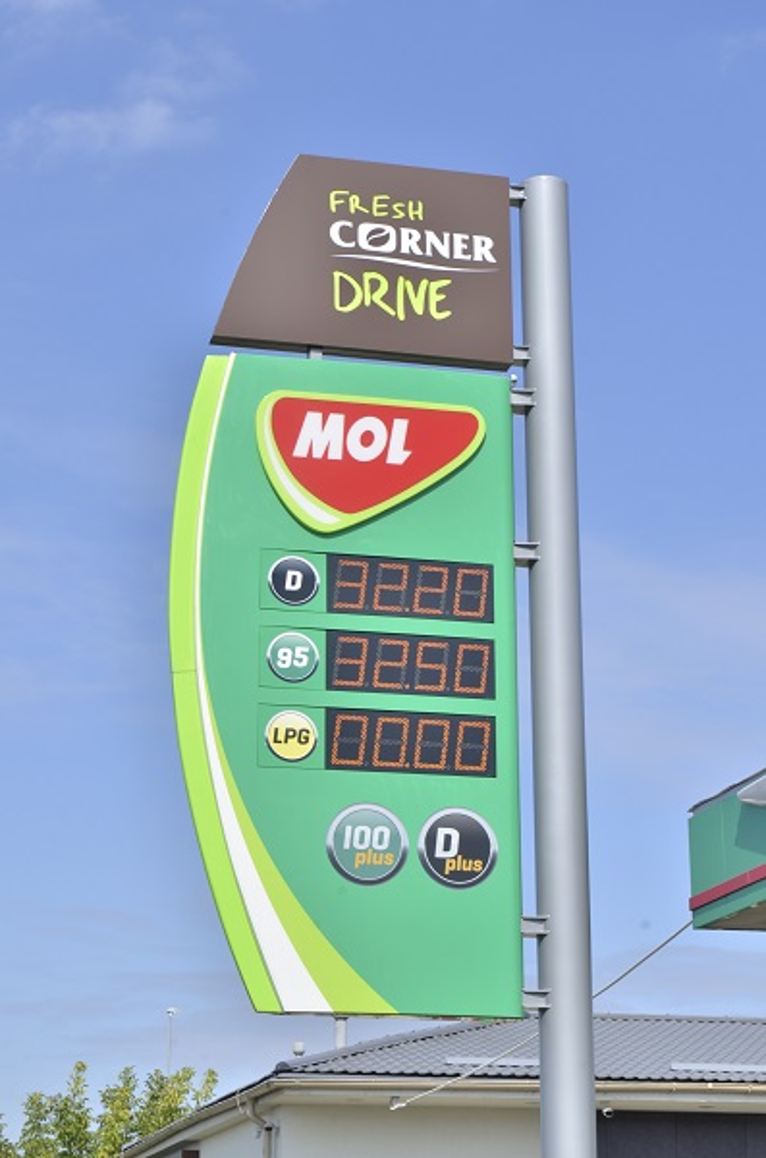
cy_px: 579
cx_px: 383
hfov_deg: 17.4
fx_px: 2502
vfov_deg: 26.0
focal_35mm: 78
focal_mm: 52
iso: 100
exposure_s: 1/100
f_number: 14
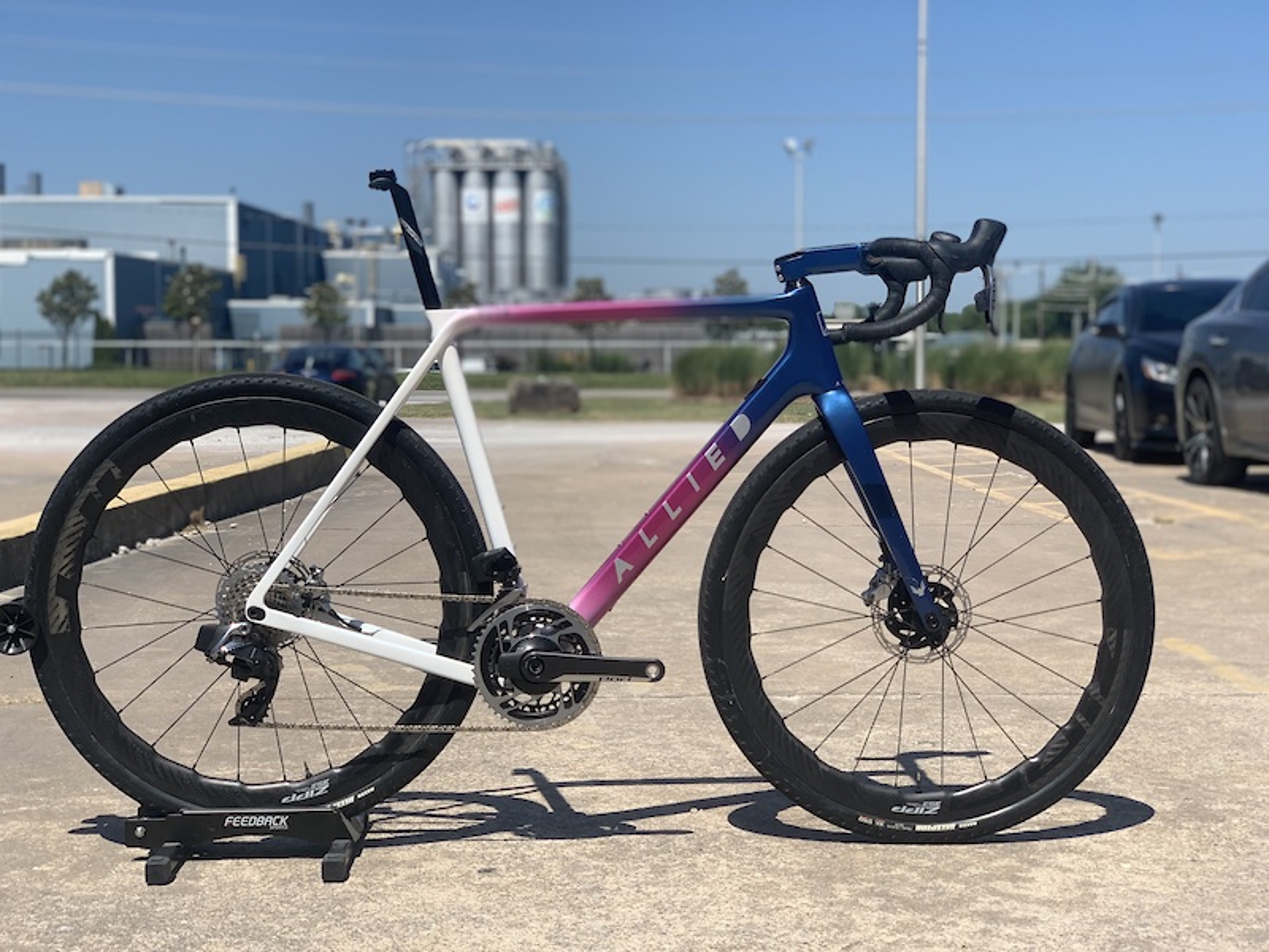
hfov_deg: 36.8
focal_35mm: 52
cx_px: 634
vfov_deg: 28.0
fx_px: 1906
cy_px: 476
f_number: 2.4
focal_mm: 6
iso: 16
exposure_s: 1/1845
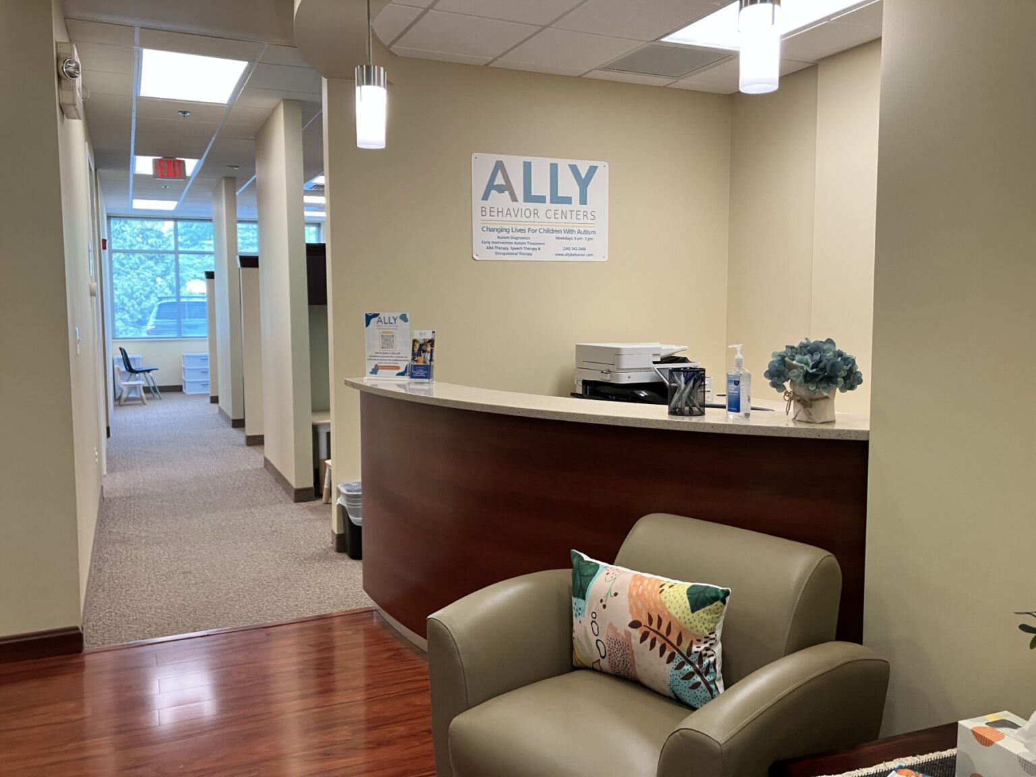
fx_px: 838
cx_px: 518
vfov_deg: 49.7
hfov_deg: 63.4
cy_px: 388
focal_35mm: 28
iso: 64
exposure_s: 1/60
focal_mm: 3.99
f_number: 1.8
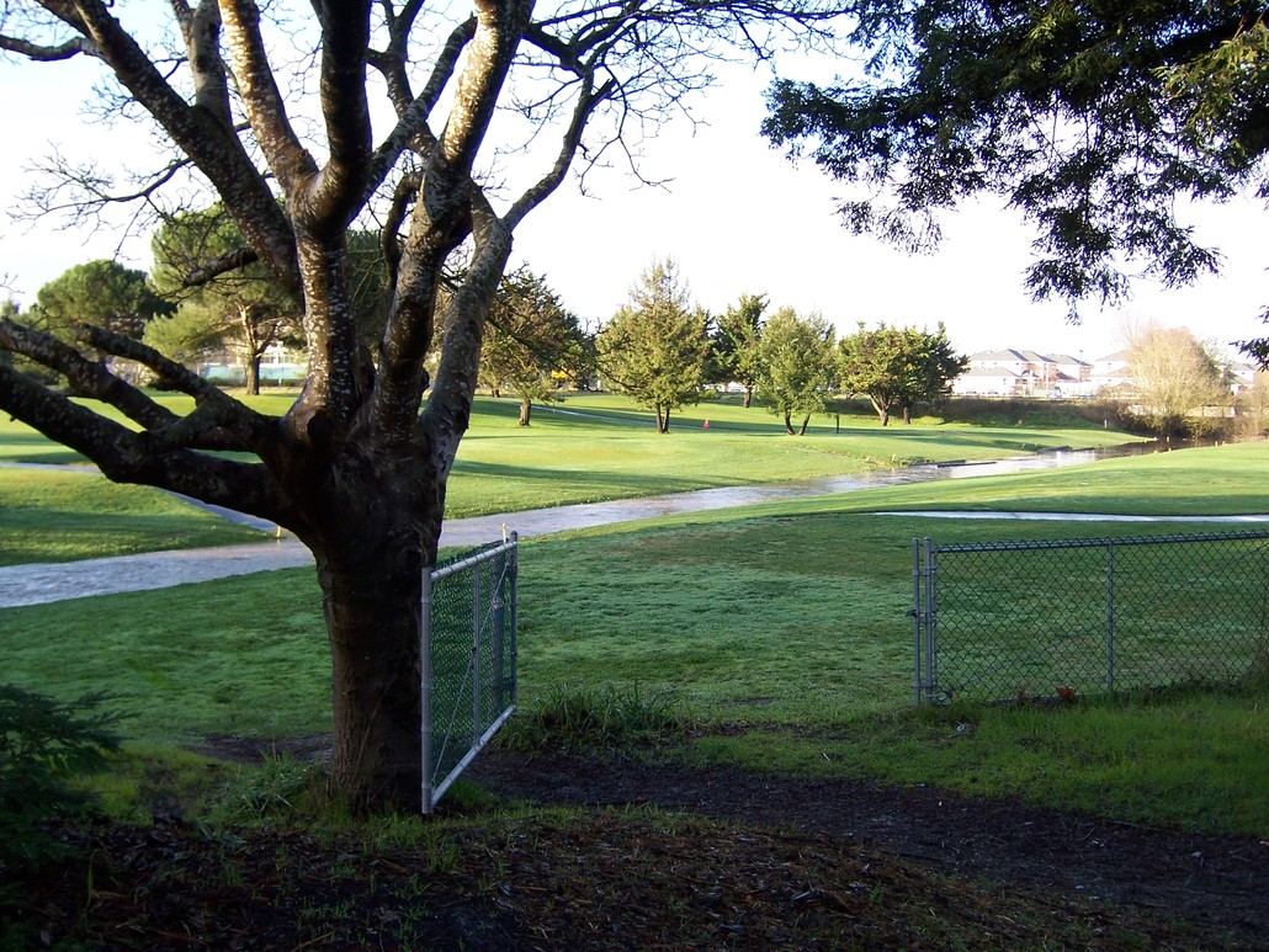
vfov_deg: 39.7
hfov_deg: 51.3
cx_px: 634
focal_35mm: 36
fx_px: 1320
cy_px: 476
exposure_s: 1/200
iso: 80
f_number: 2.8
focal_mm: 6.2
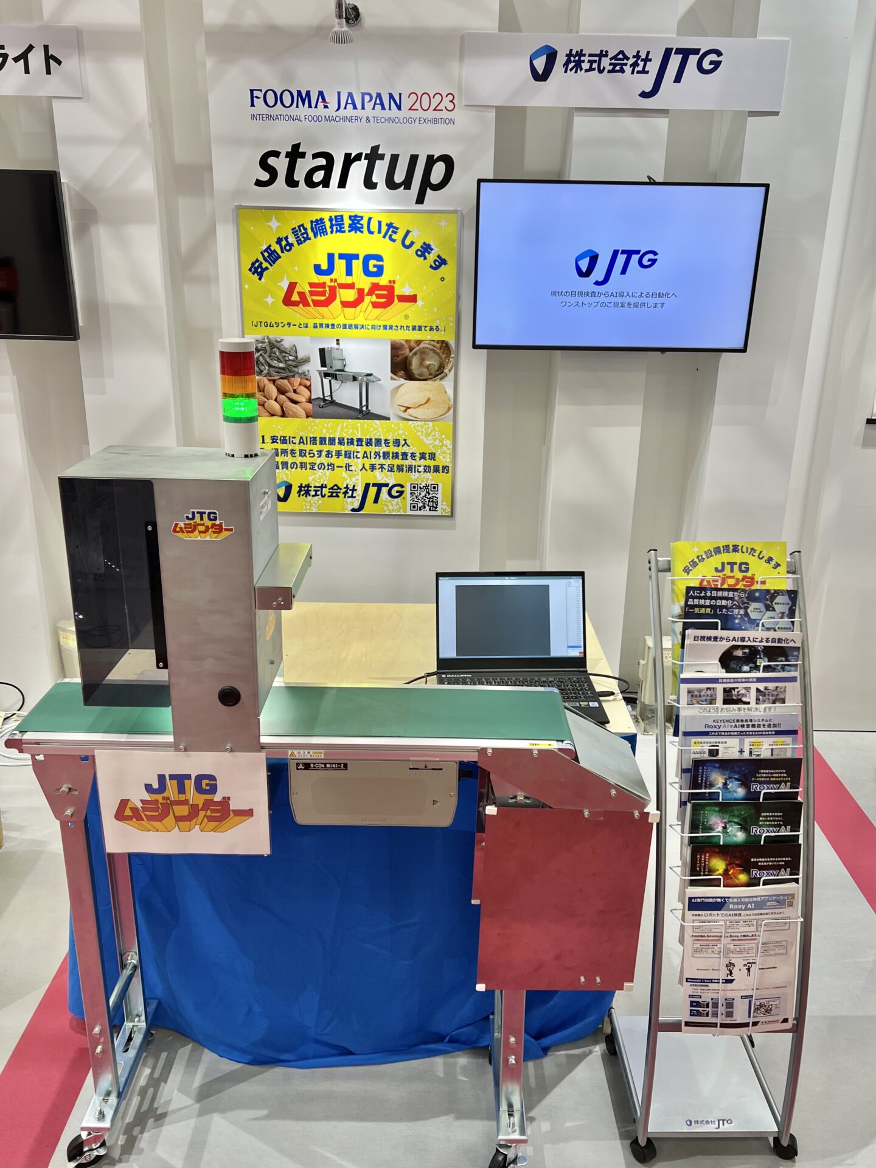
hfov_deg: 53.1
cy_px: 584
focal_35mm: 26
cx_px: 438
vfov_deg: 67.3
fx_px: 877
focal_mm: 5.7
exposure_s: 1/100
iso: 40
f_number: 1.5
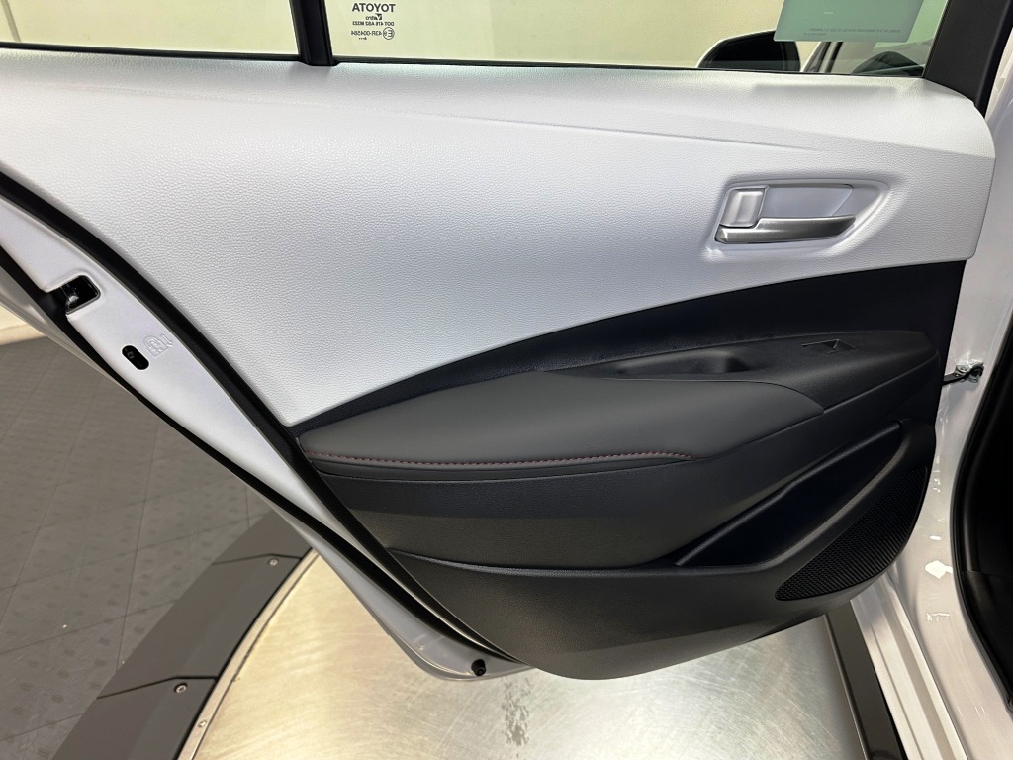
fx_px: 702
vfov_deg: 56.8
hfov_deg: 71.6
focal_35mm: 24
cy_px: 380
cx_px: 506
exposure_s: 1/60
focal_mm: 6.86
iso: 250
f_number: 1.78
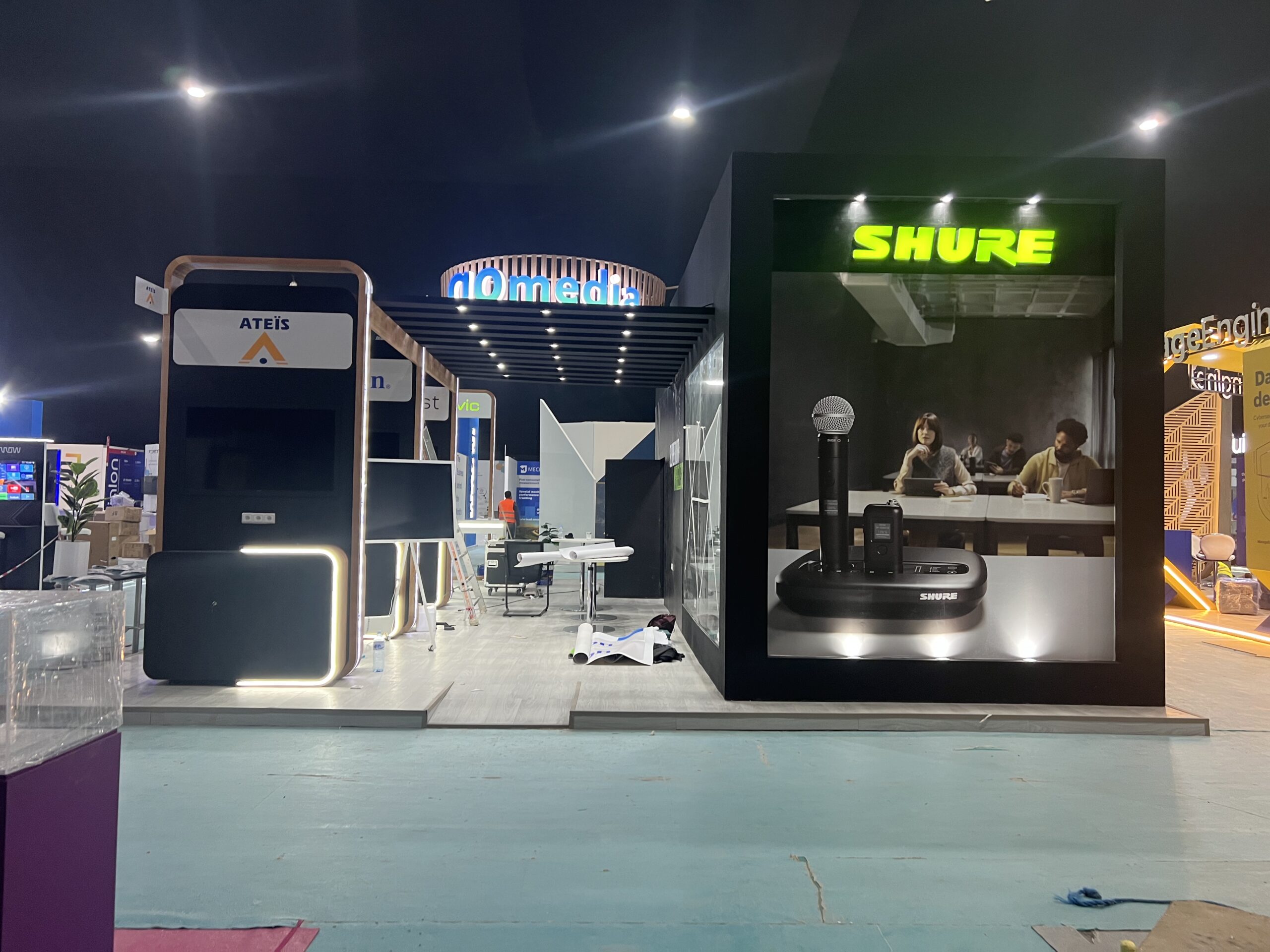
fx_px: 954
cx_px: 635
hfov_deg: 67.3
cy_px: 476
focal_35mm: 26
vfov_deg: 53.1
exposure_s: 1/50
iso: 100
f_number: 1.5
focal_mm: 5.7
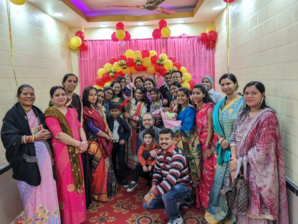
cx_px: 149
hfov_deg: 65.3
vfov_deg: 51.4
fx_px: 232
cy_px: 112
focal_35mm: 27
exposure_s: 1/99.9
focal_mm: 4.38
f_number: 1.73
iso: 118
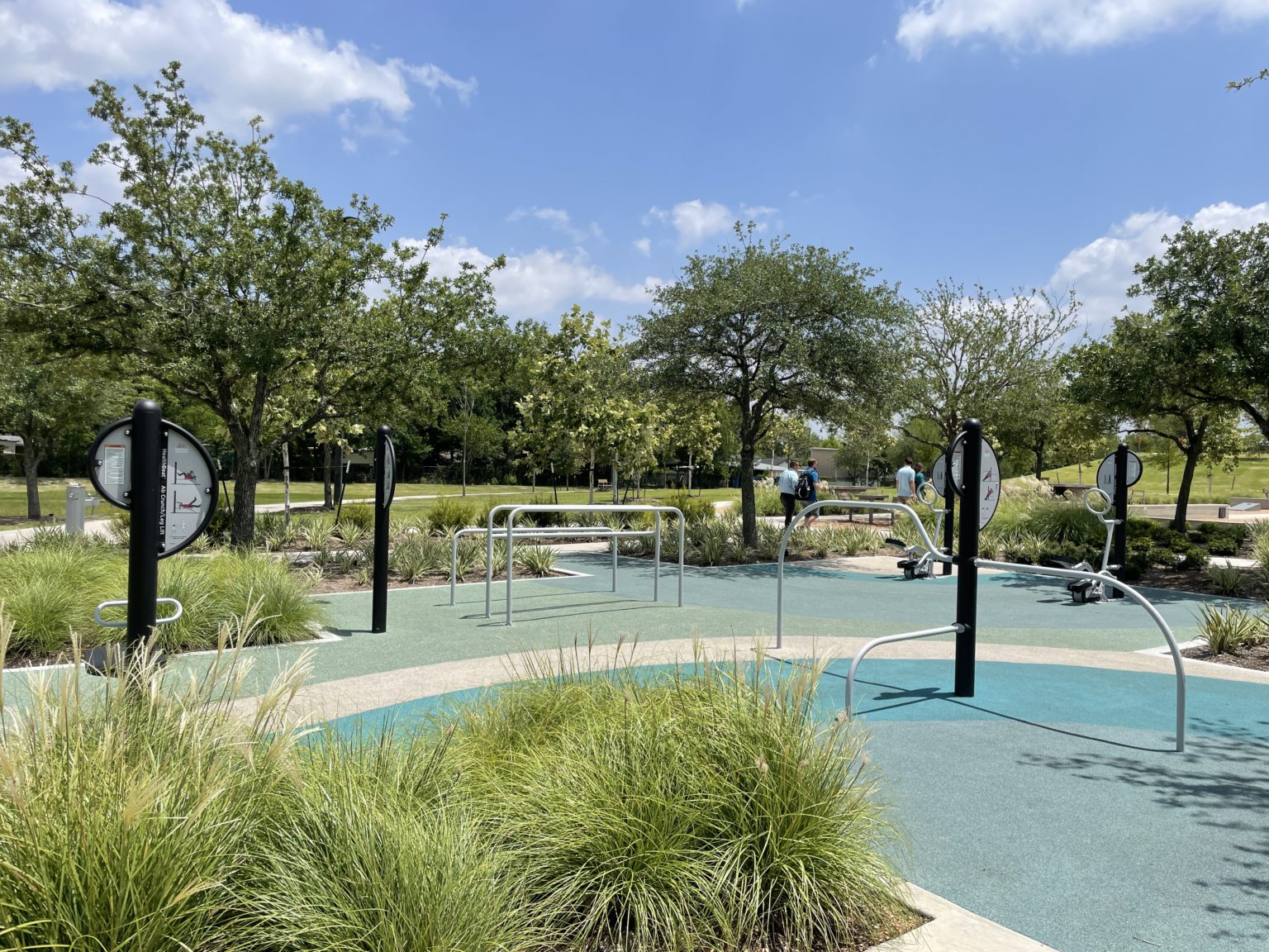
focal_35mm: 26
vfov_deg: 53.1
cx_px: 634
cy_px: 476
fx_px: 953
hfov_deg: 67.3
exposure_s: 1/4292
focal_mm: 4.2
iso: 32
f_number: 1.6
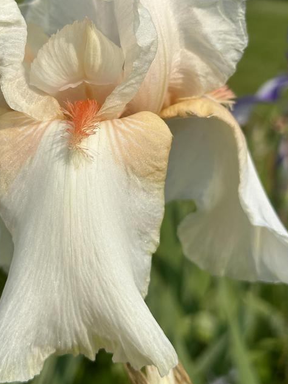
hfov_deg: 19.3
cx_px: 87
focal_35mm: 76
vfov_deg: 25.5
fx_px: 843
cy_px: 114
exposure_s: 1/7092
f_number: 1.78
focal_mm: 6.86
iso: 64
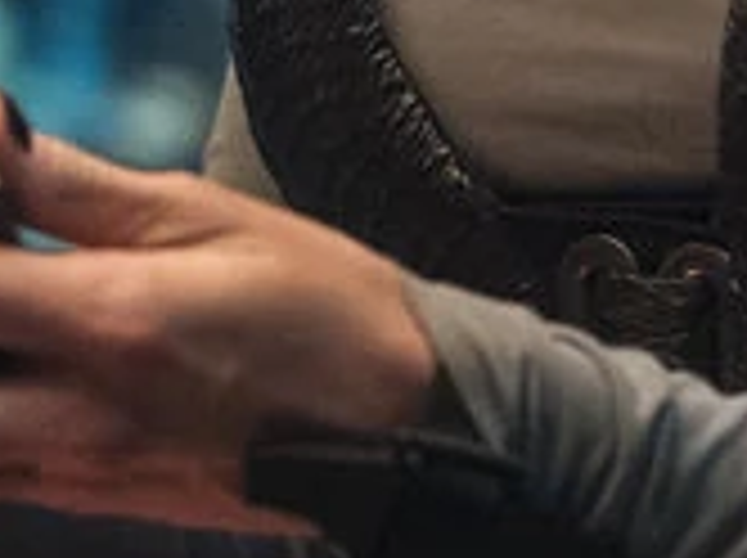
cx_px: 857
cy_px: -207
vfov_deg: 2.3
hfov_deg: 3.1
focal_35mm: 632
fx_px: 13619
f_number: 2.8
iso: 5000
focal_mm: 109
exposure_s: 1/160
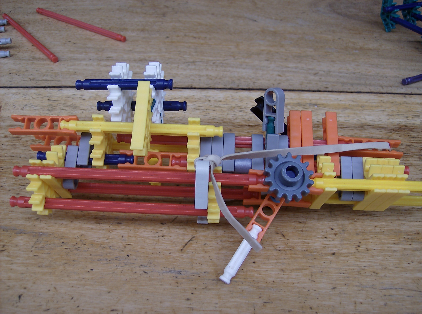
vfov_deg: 39.5
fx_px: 438
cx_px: 211
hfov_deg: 51.5
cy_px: 157
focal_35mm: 36
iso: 100
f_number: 2.8
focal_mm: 6
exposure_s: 1/106
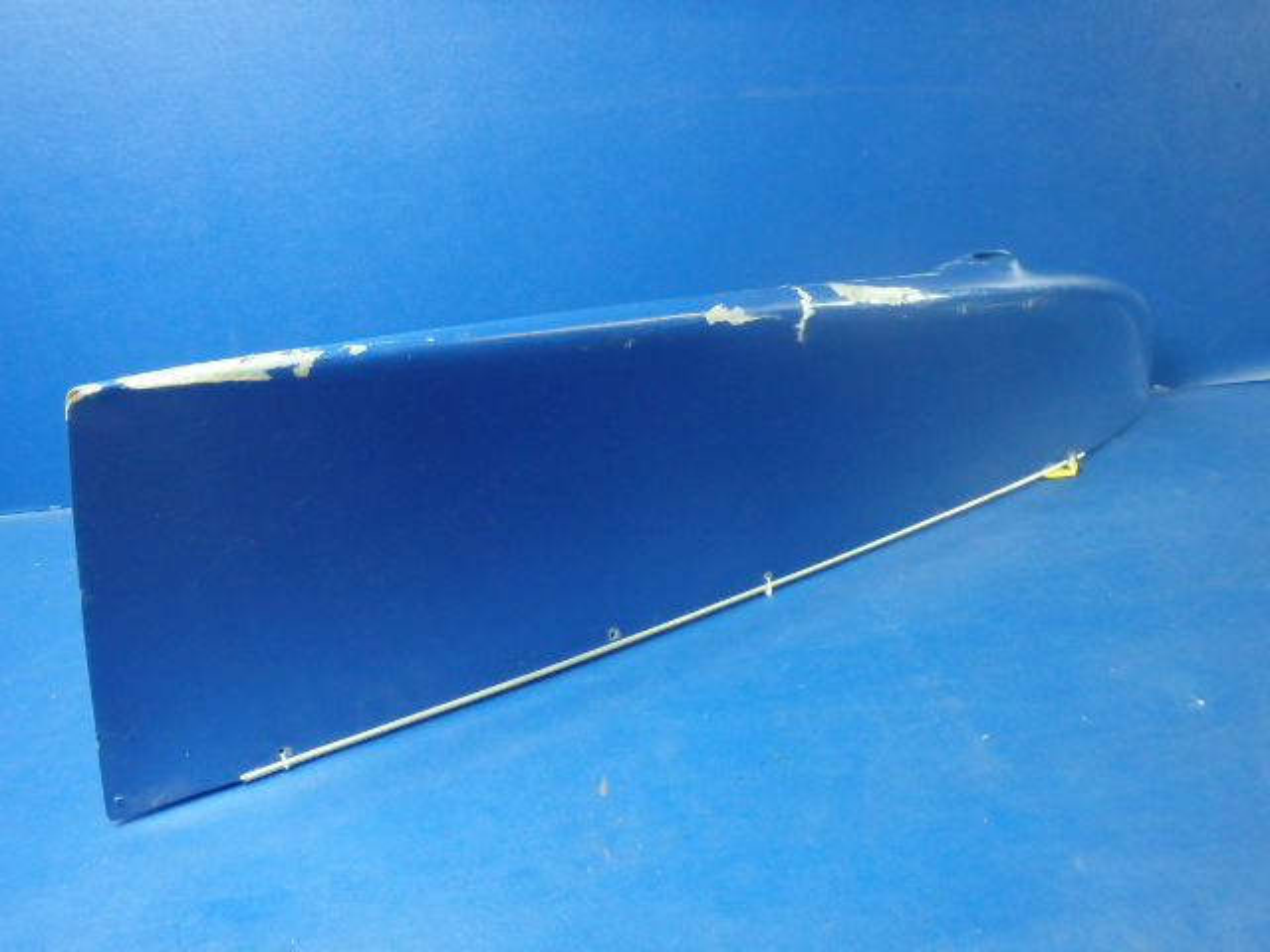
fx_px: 1027
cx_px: 635
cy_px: 476
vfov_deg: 49.7
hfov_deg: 63.4
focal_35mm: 28
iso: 800
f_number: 3.9
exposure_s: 1/30
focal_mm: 5
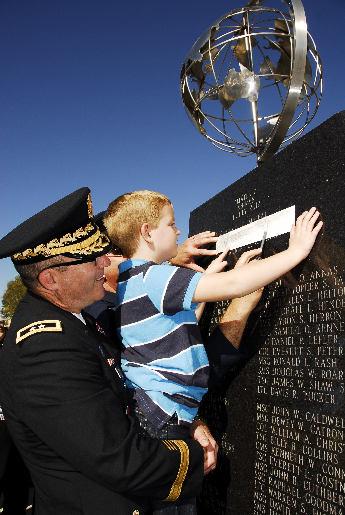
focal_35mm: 27
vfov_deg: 67.3
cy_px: 258
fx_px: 387
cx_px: 172
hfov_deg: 48.0
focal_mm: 18
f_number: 9
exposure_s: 1/250
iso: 100
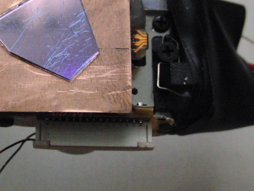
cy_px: 18
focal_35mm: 82
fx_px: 602
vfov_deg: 17.7
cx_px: 59
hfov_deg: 23.6
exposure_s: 1/80
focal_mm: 7.54
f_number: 3.7
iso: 800
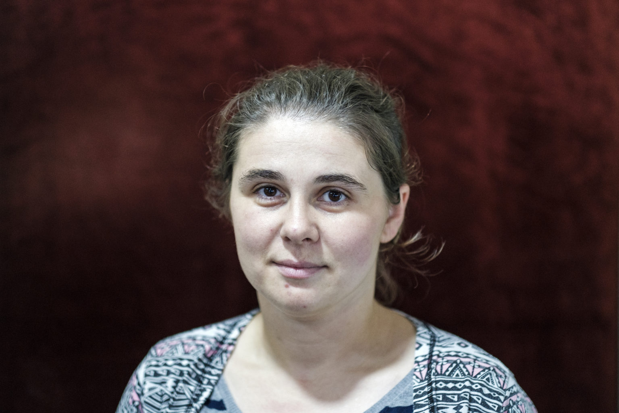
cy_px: 206
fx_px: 1444
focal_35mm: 84
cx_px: 310
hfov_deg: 24.2
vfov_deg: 16.3
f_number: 1.2
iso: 1600
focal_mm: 56
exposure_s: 1/200
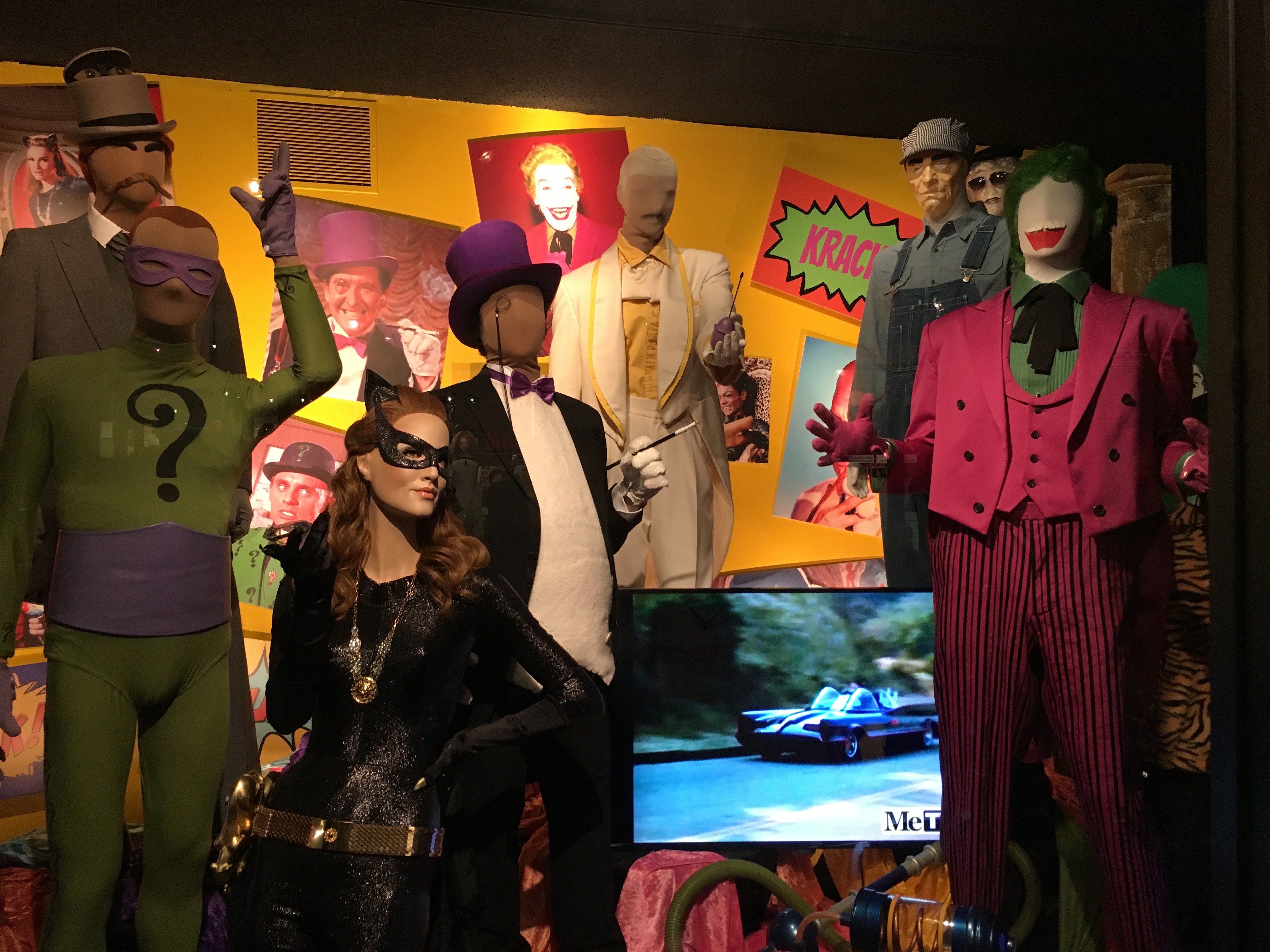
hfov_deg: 61.7
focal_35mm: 29
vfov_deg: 48.2
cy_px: 476
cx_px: 635
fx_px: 1064
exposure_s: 1/30
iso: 160
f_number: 2.2
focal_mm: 4.15
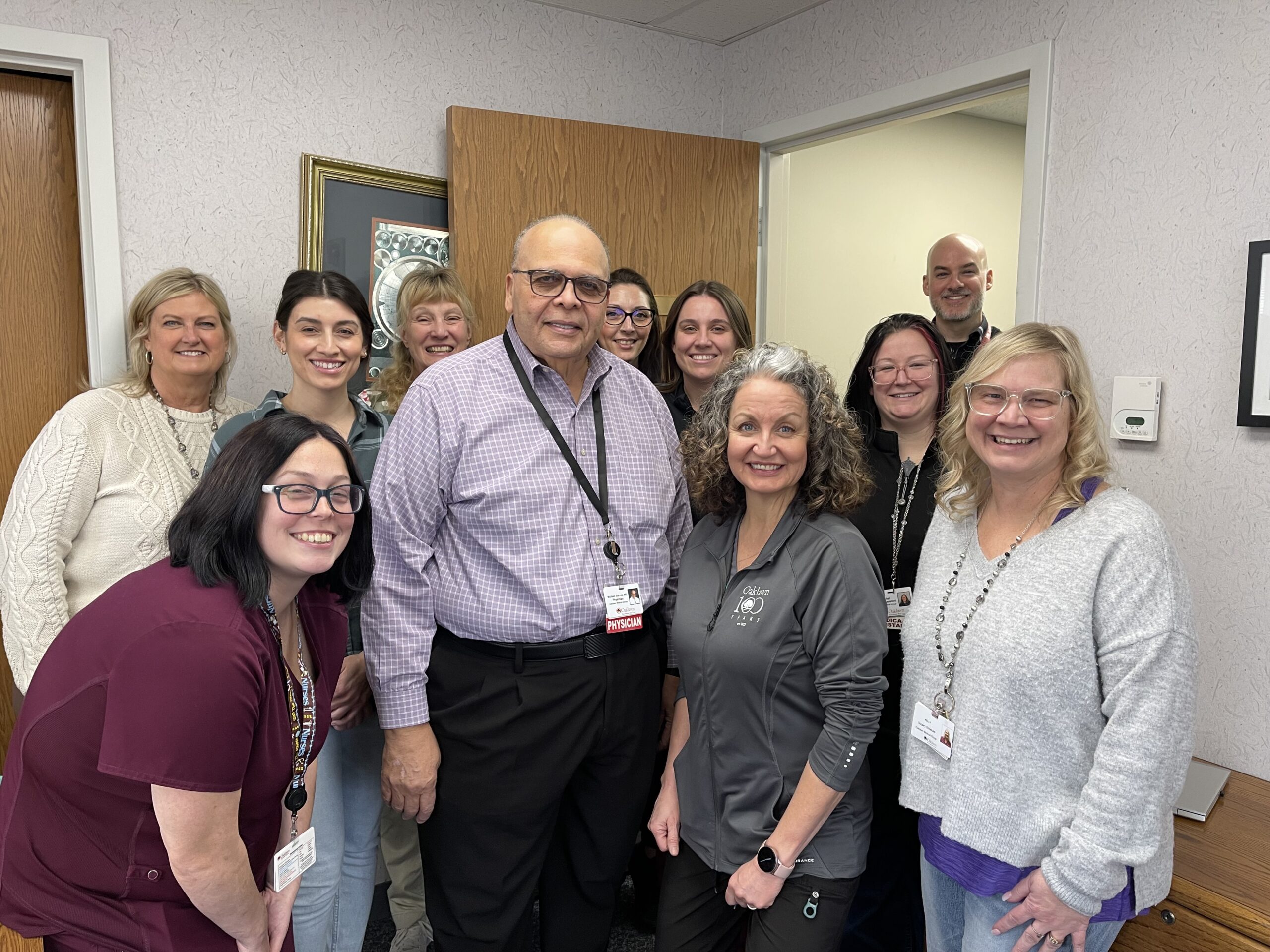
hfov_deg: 69.4
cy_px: 476
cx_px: 635
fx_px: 917
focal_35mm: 25
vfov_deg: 54.9
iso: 80
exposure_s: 1/60
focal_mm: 5.1
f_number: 1.6
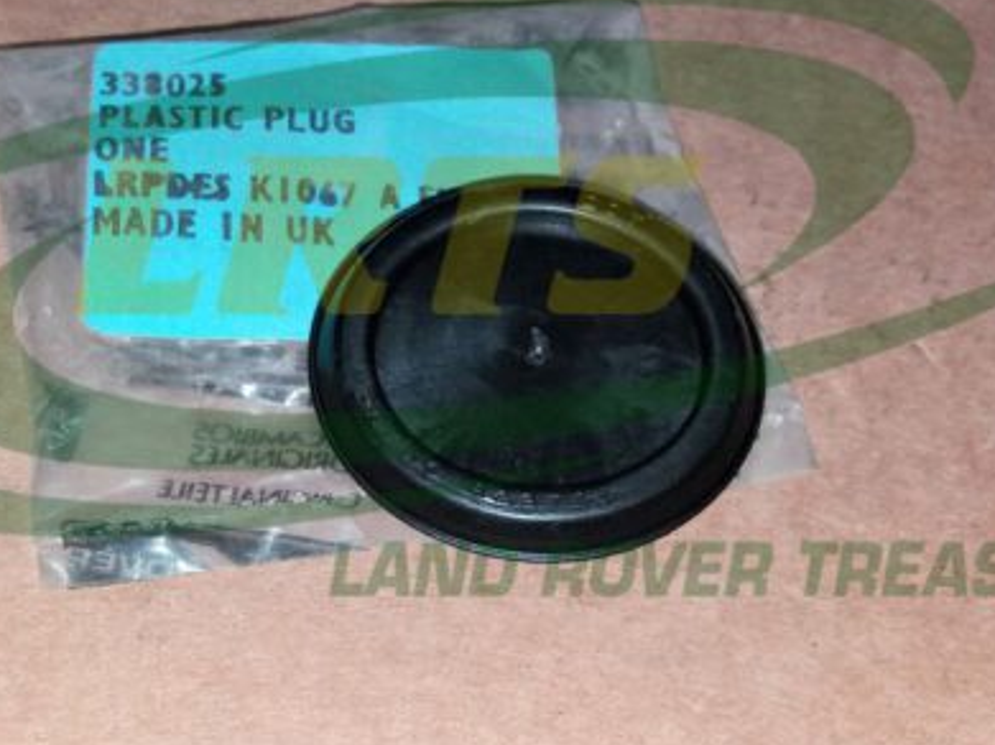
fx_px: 1321
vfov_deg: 31.4
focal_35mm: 46
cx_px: 436
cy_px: 286
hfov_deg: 41.2
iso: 64
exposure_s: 1/129
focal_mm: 3.7
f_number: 1.9
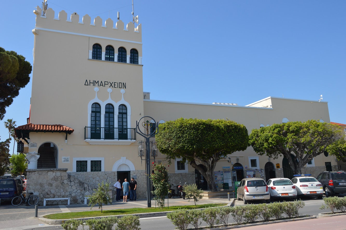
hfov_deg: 59.5
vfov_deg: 41.6
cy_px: 115
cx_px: 173
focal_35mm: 32
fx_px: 302
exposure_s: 1/250
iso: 100
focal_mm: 21
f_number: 8
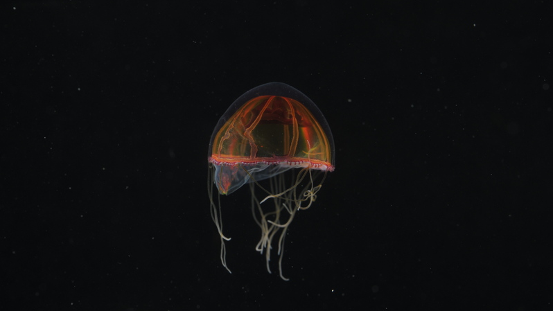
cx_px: 276
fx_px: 924
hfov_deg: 33.3
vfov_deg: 19.1
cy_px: 160
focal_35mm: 63
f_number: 18
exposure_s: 1/100
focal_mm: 60
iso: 200
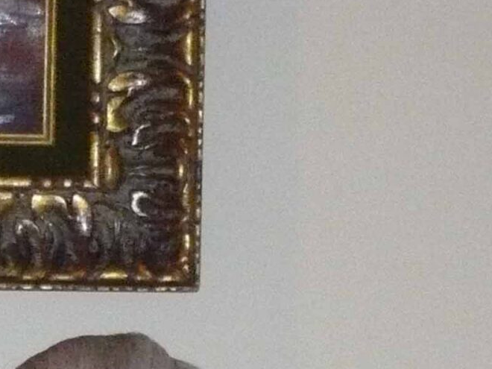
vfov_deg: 3.6
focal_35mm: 407
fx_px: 5785
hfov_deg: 4.8
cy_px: 697
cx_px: -271
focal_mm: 17.4
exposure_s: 1/30
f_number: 5
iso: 640
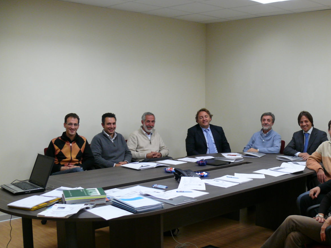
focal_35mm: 46
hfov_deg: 40.8
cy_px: 147
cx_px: 215
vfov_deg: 31.4
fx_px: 440
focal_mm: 7.4
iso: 160
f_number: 2.8
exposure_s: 1/30
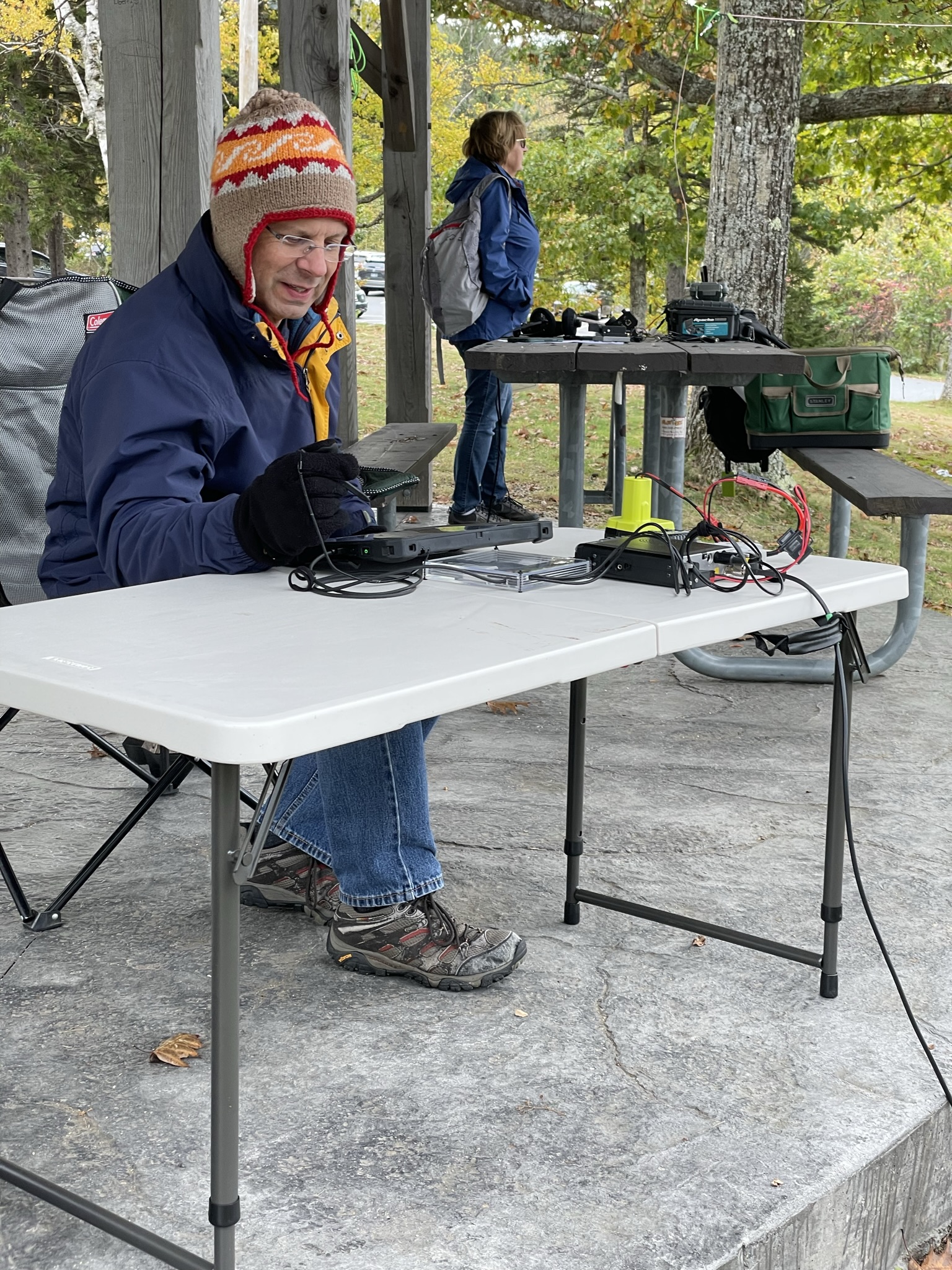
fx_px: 1907
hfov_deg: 28.0
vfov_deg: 36.8
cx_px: 476
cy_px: 635
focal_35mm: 52
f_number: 2
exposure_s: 1/99
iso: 40
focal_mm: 6
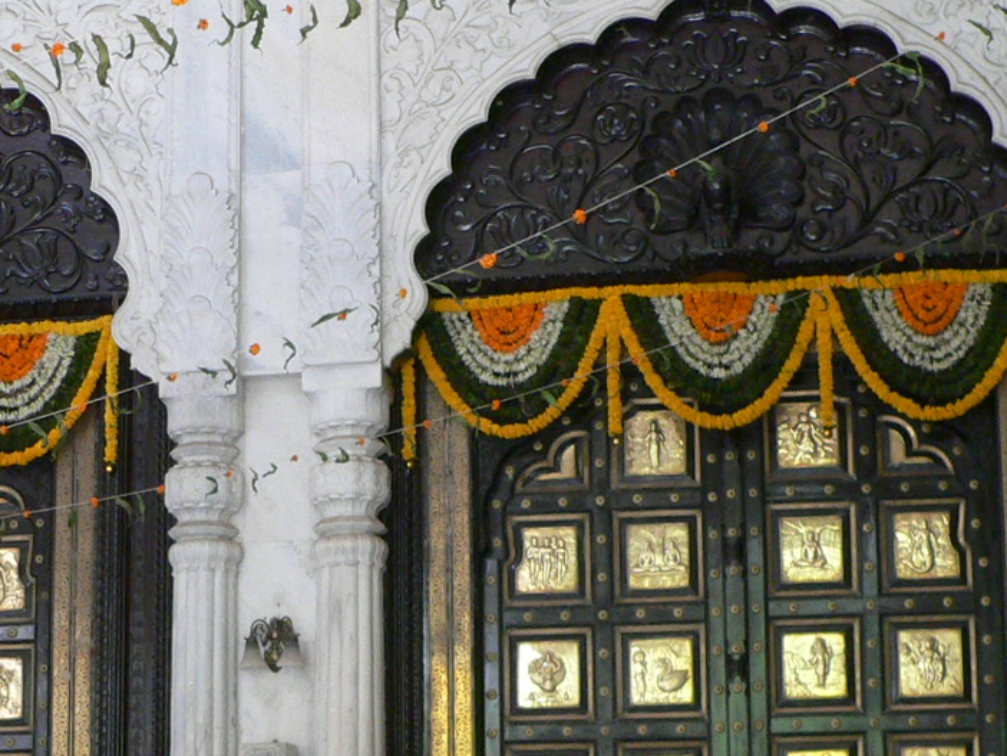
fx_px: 2386
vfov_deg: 17.7
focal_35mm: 82
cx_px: 306
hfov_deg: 23.7
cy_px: 706
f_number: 2.8
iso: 200
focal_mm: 6
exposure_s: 1/40
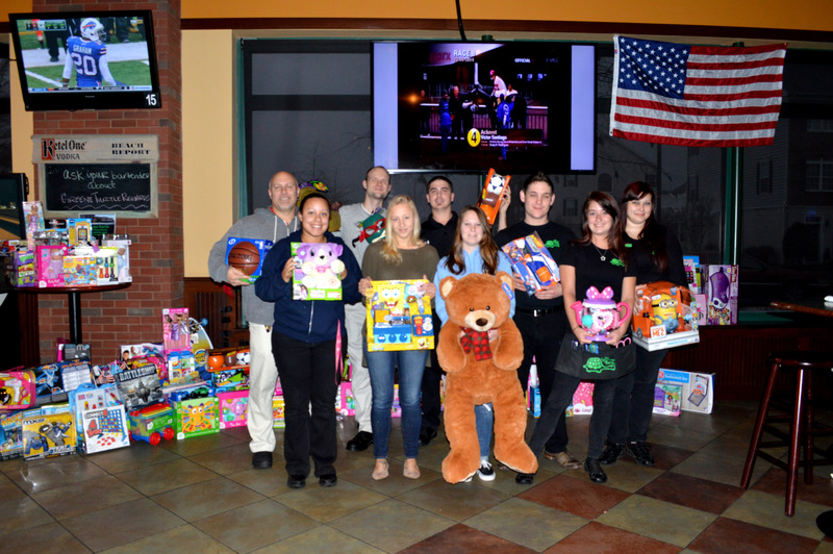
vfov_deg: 47.9
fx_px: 624
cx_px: 416
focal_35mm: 27
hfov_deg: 67.4
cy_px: 277
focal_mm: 18
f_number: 8
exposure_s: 1/60
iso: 800
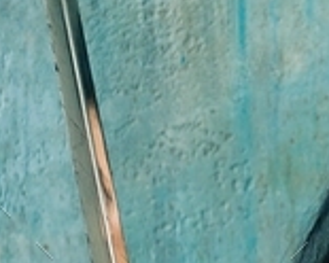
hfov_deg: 6.4
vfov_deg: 5.1
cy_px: 364
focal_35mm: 301
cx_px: 480
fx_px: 2931
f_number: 3.5
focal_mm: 56
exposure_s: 1/160
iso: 400
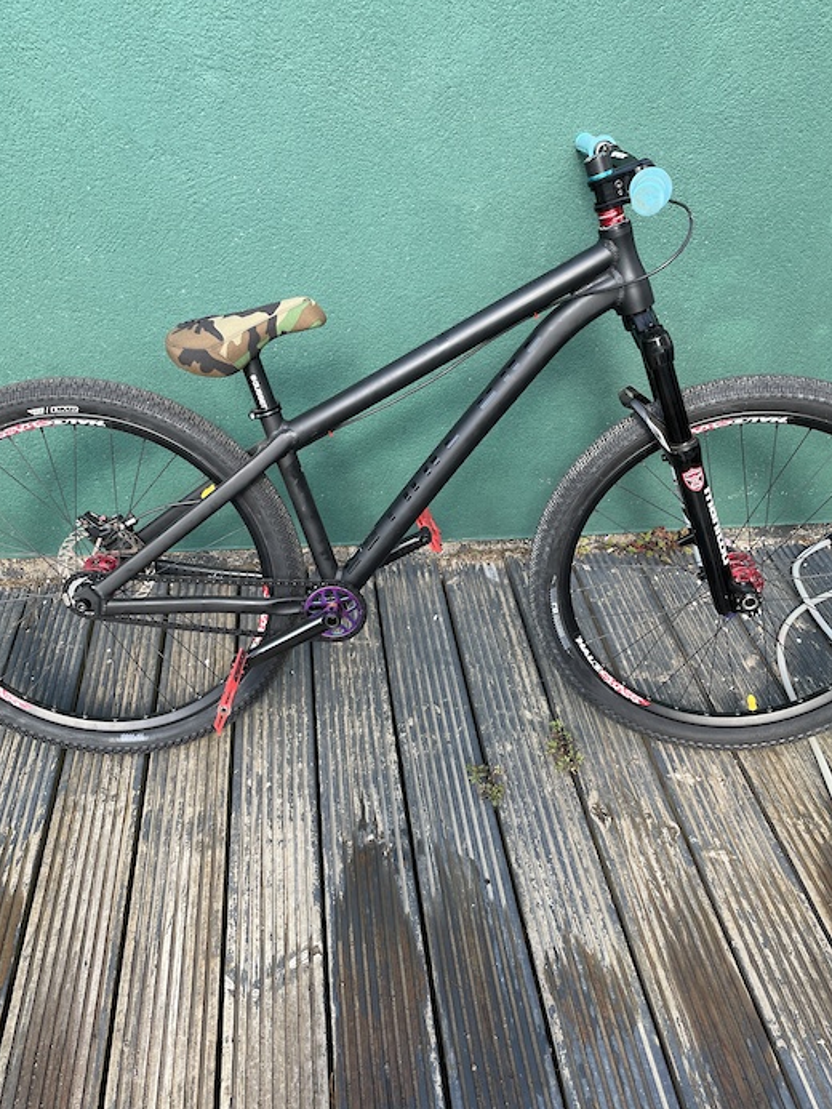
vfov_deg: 60.0
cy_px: 559
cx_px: 403
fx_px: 961
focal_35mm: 30
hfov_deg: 46.8
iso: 32
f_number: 1.6
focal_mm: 4.2
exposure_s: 1/397
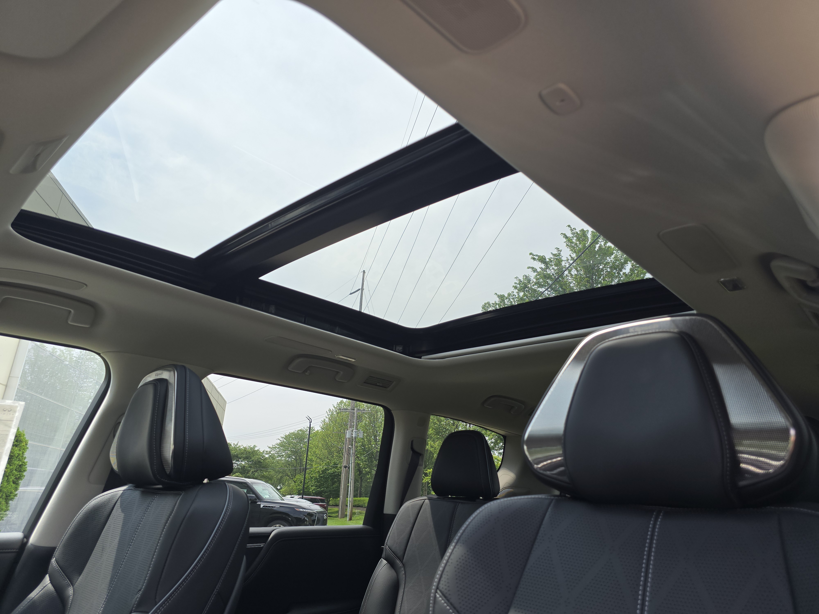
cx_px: 410
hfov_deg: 73.9
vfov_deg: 58.9
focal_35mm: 23
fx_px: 544
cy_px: 307
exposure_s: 1/180
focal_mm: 6.3
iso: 20
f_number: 1.7
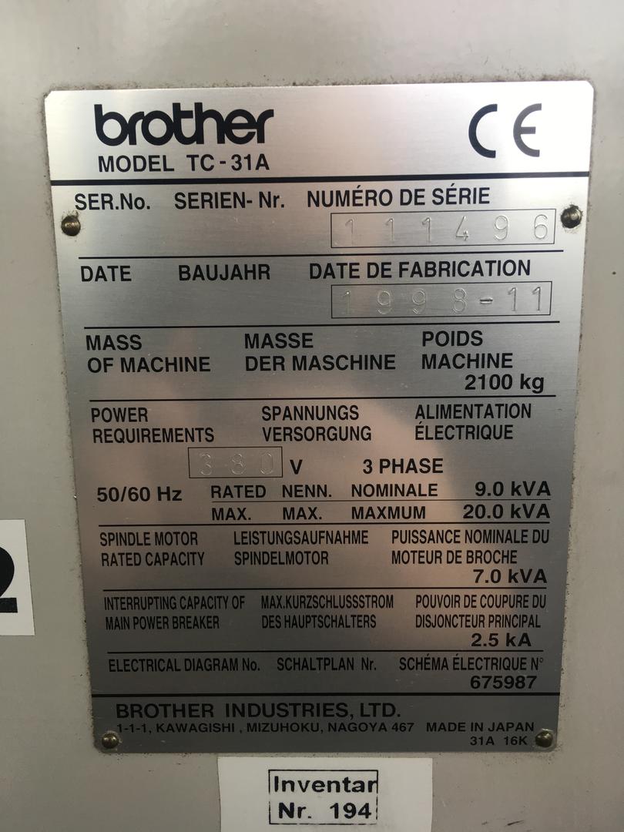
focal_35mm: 29
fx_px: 697
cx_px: 312
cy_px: 416
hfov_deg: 48.2
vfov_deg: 61.7
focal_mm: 4.15
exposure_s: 1/100
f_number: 2.2
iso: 40
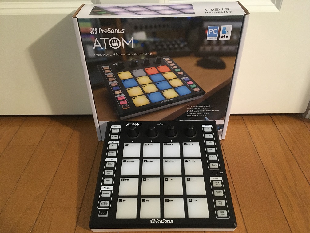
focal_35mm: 29
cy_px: 116
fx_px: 260
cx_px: 155
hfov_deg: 61.7
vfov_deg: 48.2
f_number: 2.2
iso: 250
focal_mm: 4.15
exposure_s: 1/15
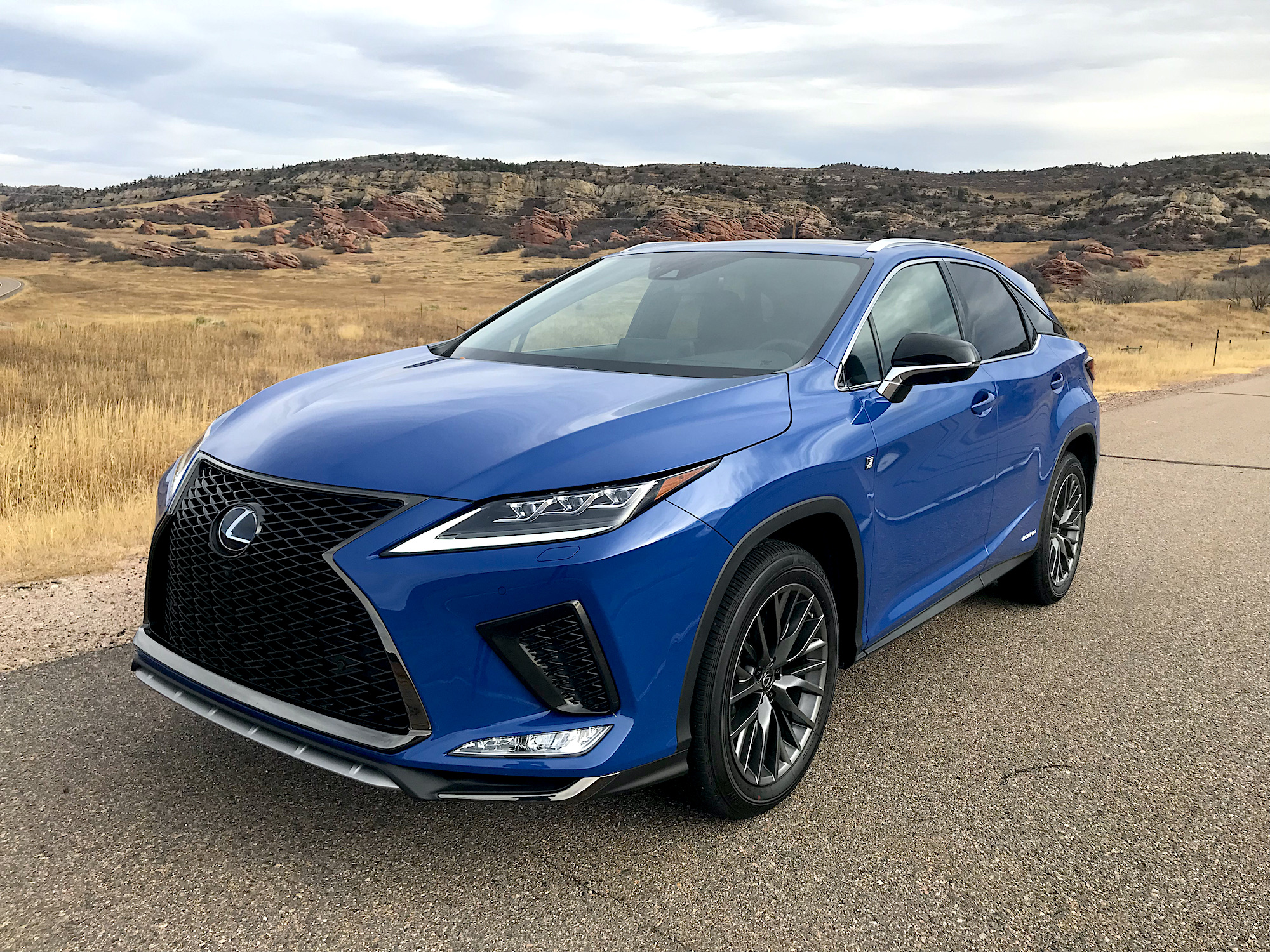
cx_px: 635
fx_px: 1027
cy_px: 476
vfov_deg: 49.7
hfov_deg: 63.4
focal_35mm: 28
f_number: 1.8
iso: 20
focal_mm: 3.99
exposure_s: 1/847
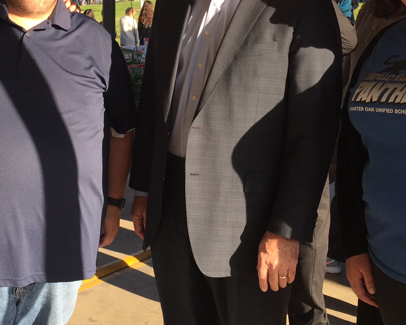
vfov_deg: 26.9
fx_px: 673
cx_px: 115
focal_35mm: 56
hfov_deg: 33.1
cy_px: 91
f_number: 2.2
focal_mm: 4.15
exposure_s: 1/590
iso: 32
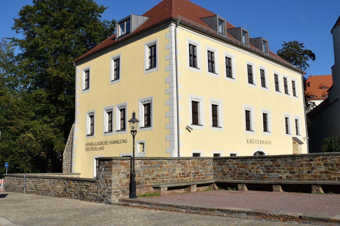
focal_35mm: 35
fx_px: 330
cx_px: 179
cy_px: 123
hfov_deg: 54.4
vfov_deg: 37.8
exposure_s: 1/80
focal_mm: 18
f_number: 18
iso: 100
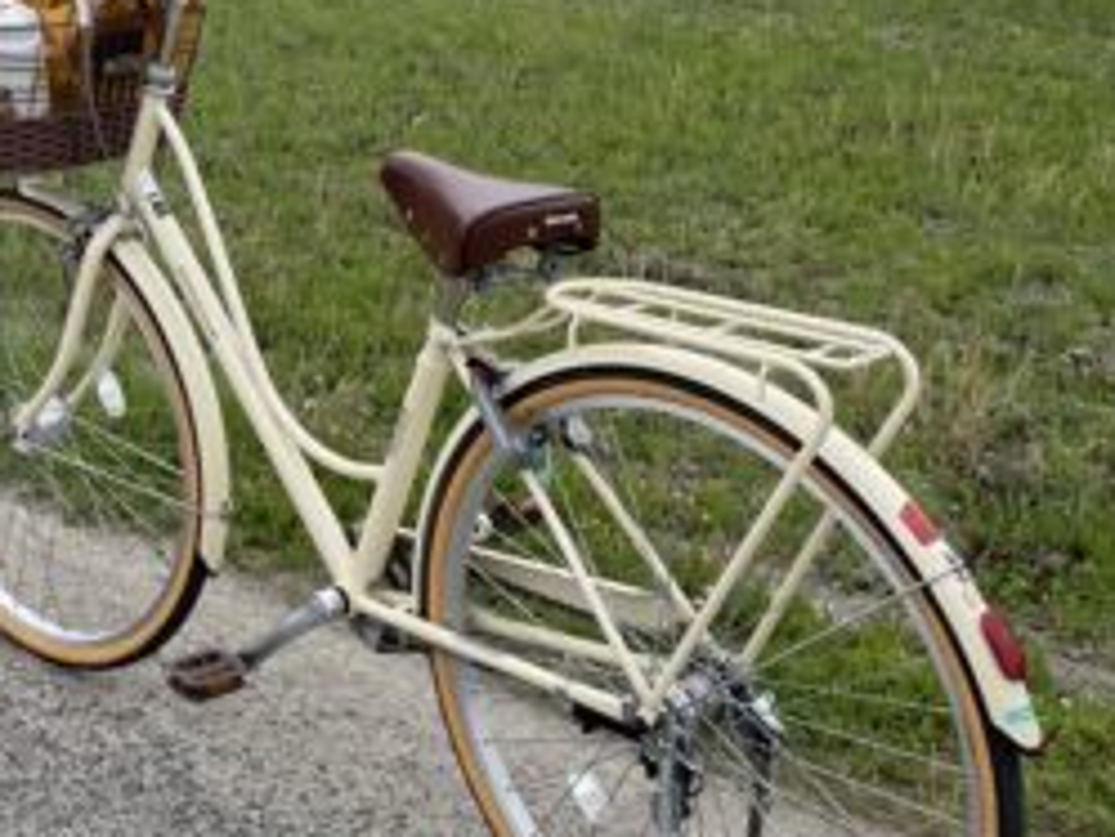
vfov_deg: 21.5
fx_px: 2062
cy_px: -139
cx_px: -69
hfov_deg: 27.9
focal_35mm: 64
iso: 32
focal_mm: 4.2
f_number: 1.6
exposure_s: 1/678
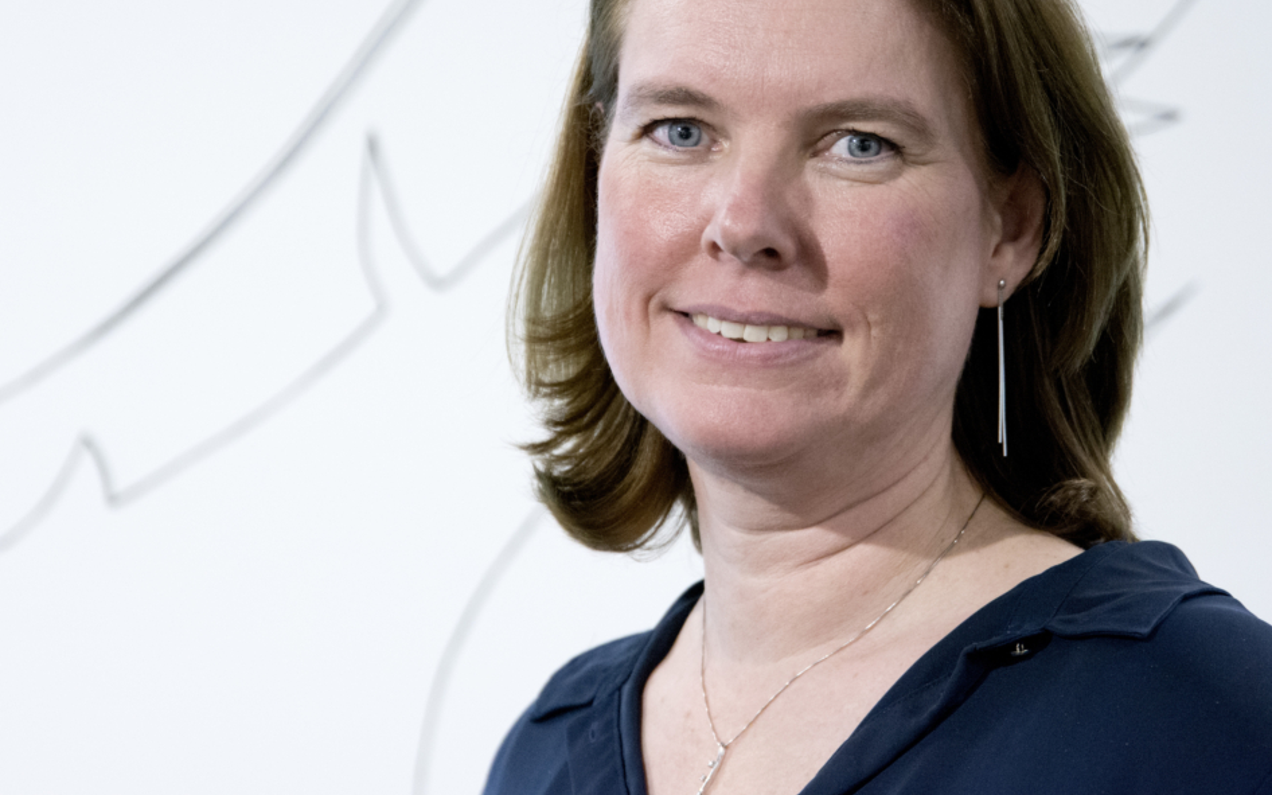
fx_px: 7059
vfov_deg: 6.4
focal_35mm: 204
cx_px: 792
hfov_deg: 10.3
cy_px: 266
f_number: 4
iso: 1600
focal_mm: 105
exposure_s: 1/180
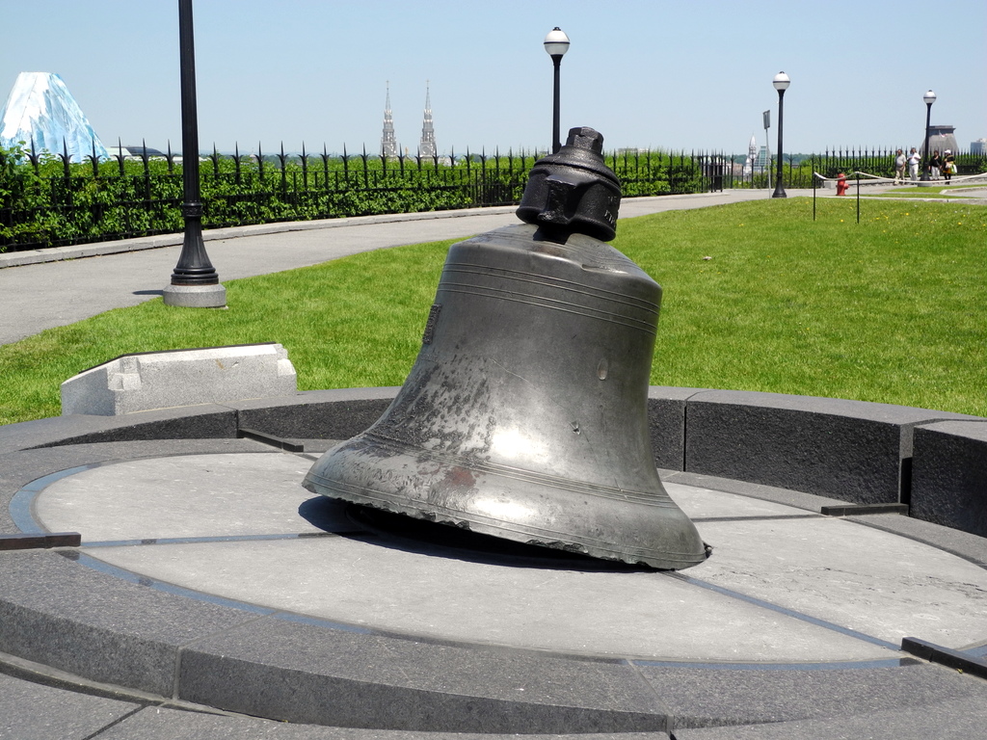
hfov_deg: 38.2
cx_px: 494
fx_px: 1426
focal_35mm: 50
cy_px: 370
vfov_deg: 29.1
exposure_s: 1/1000
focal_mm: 10.7
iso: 100
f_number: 4
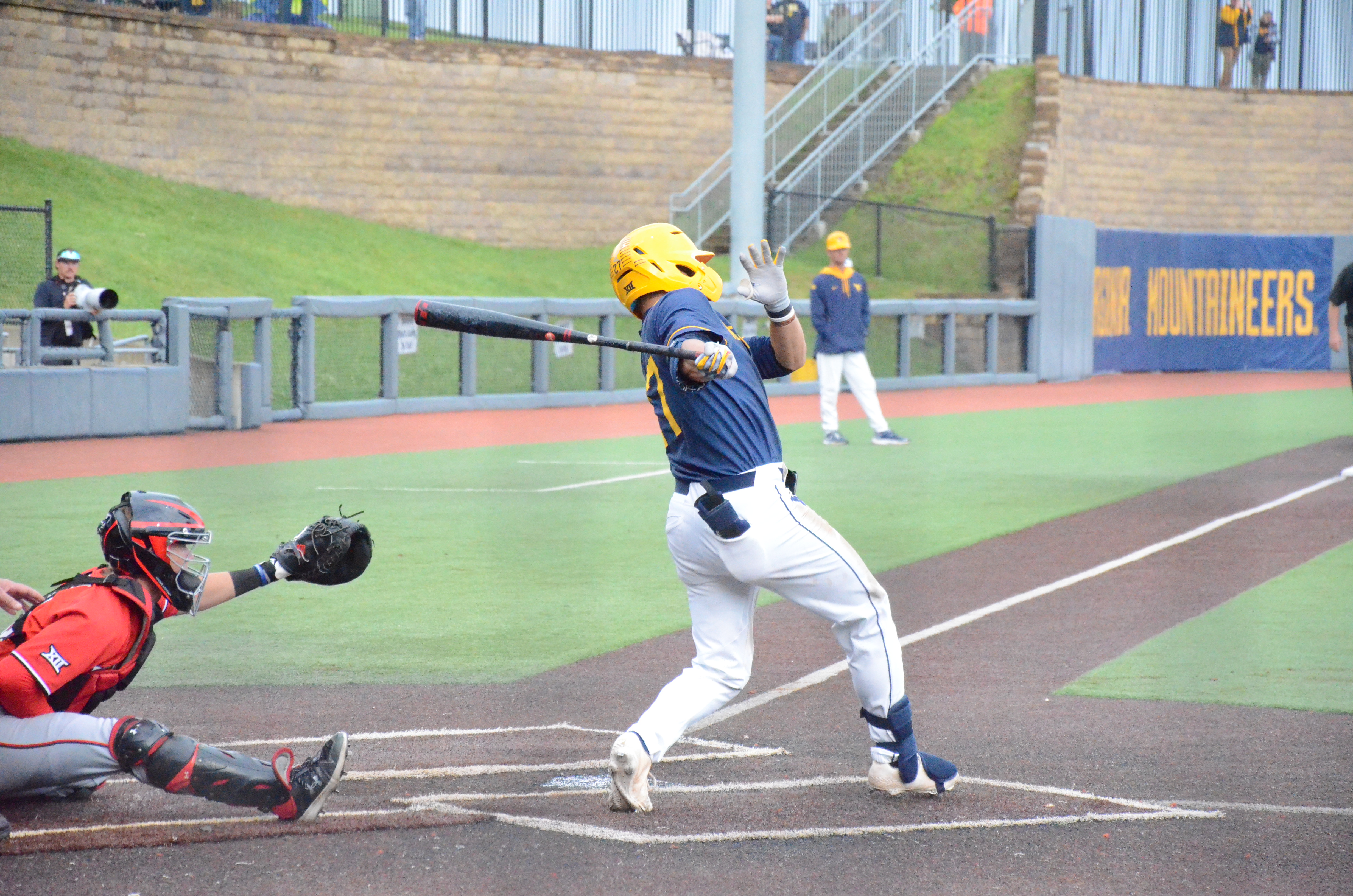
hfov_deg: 13.1
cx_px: 676
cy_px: 448
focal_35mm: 158
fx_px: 5907
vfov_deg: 8.7
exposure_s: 1/4000
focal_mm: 105
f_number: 5.6
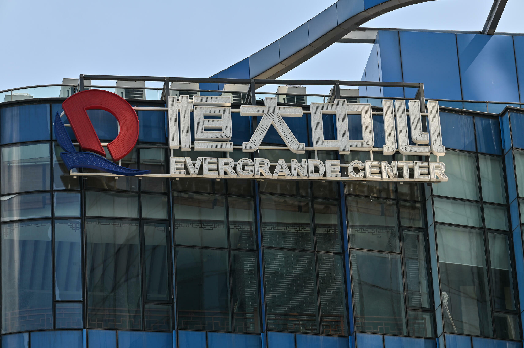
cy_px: 174
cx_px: 262
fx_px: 2909
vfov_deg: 6.9
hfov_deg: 10.3
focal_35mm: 200
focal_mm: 200
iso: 100
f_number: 5
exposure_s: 1/800
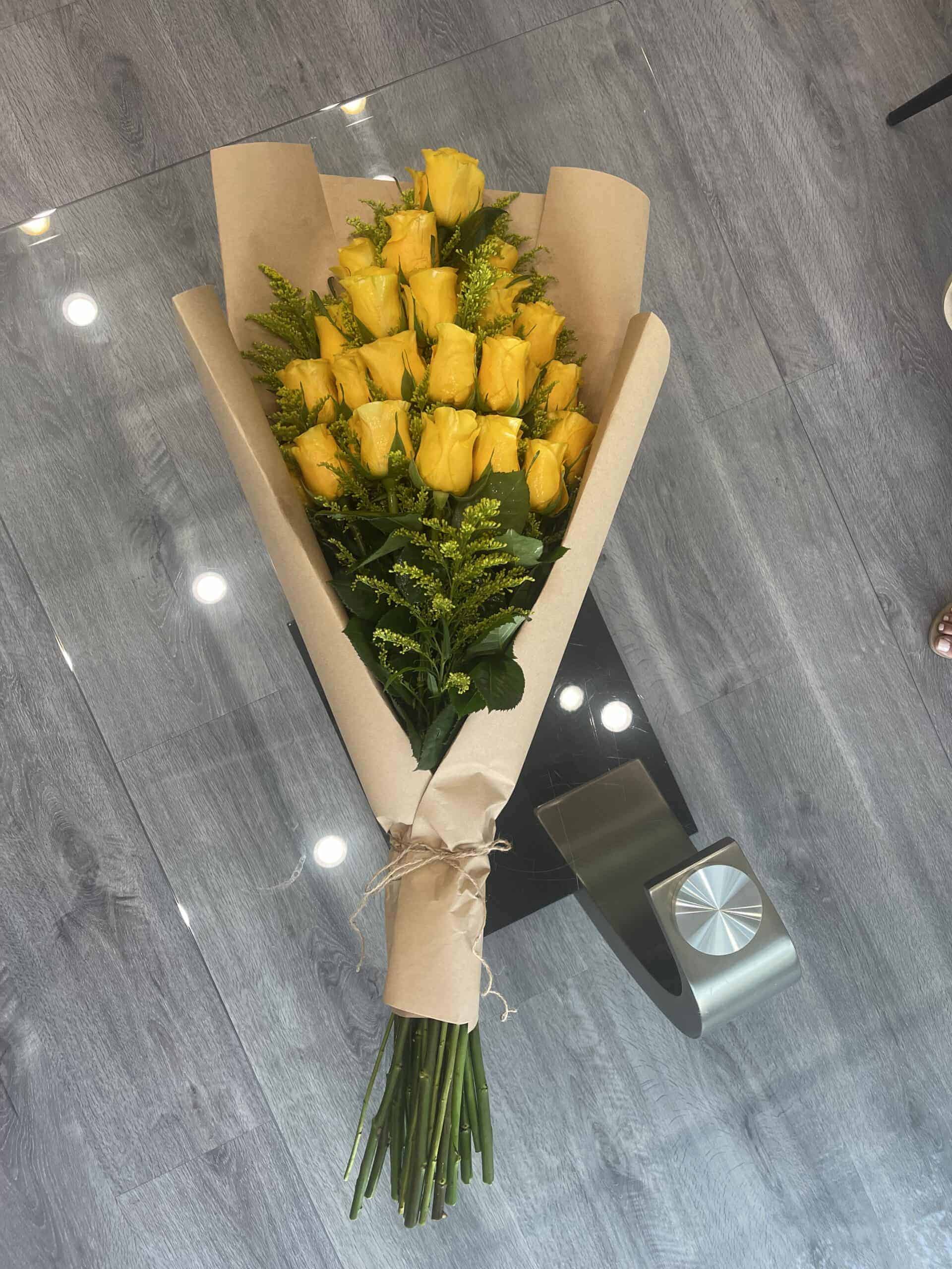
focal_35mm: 26
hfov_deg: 53.1
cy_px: 634
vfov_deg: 67.3
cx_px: 476
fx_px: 953
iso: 125
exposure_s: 1/120
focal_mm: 5.1
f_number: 1.6
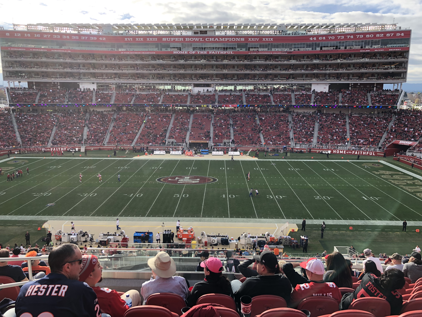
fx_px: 341
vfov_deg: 49.7
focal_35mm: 28
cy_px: 158
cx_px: 211
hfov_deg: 63.4
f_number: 1.8
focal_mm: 4
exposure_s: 1/842
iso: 20
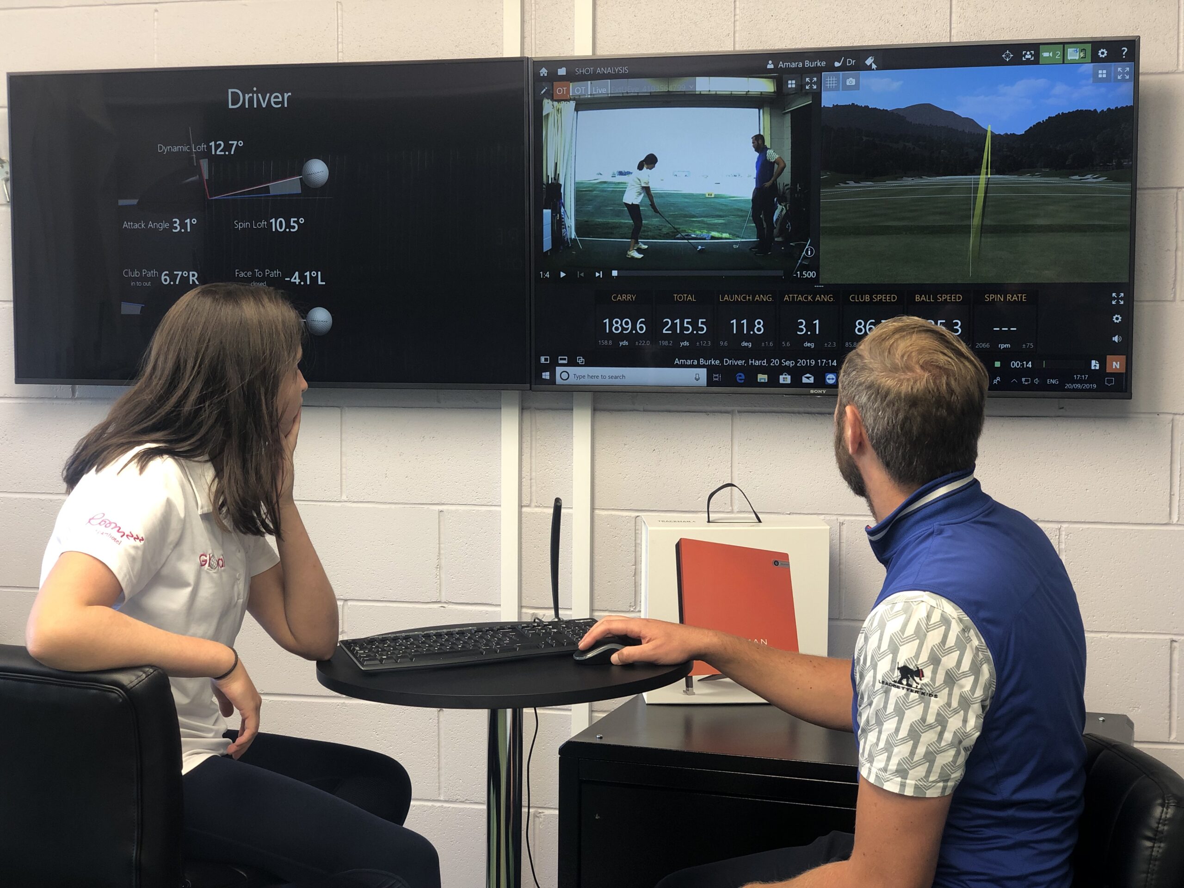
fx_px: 1779
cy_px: 444
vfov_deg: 28.0
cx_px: 592
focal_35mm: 52
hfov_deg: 36.8
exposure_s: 1/50
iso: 20
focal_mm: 6
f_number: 2.4
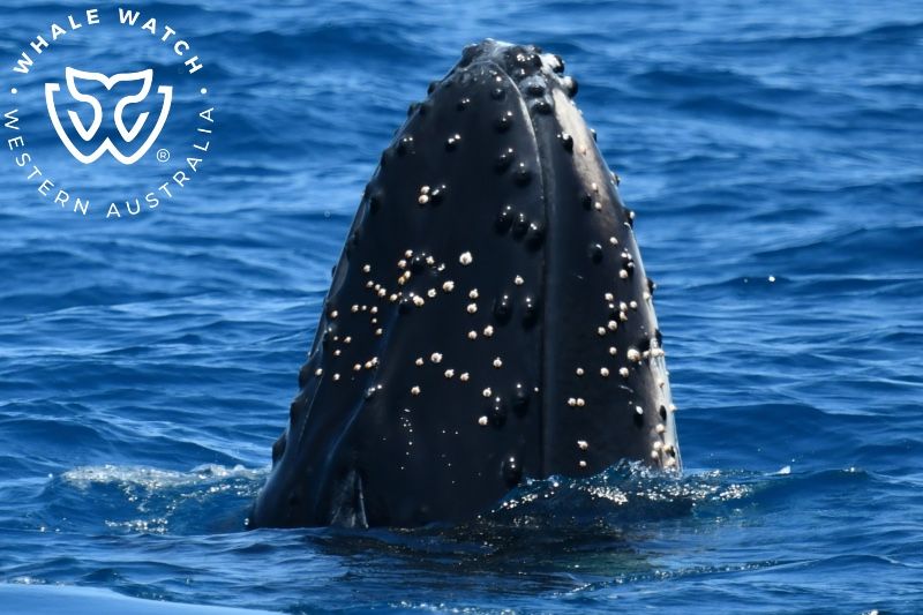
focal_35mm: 900
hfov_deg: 2.3
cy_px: 308
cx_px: 462
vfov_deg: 1.5
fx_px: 23069
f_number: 6.3
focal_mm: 600
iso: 400
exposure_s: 1/1600
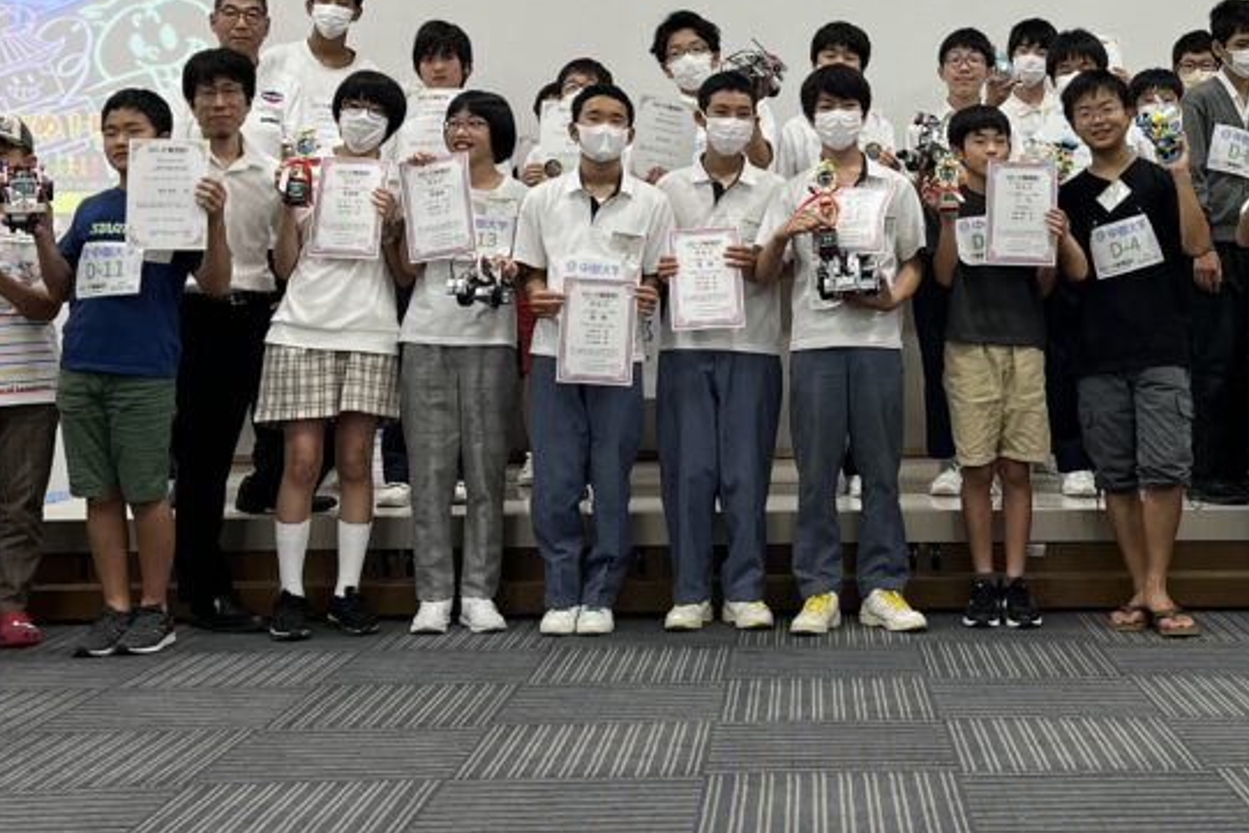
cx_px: 873
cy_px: 181
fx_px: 1909
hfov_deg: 35.7
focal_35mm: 55
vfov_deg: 24.3
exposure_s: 1/120
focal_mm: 5.1
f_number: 1.6
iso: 80
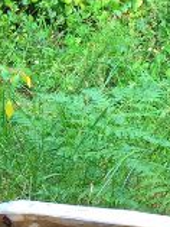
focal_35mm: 160
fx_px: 1046
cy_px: 43
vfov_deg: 12.3
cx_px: -117
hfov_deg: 9.0
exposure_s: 1/128
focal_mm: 4.15
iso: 32
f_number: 2.2
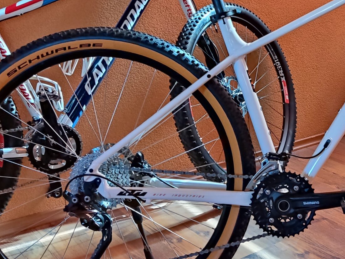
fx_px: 578
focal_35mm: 58
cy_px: 73
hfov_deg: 31.4
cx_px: 321
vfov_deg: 25.0
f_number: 1.79
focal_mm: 4.71
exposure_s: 1/30
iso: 457
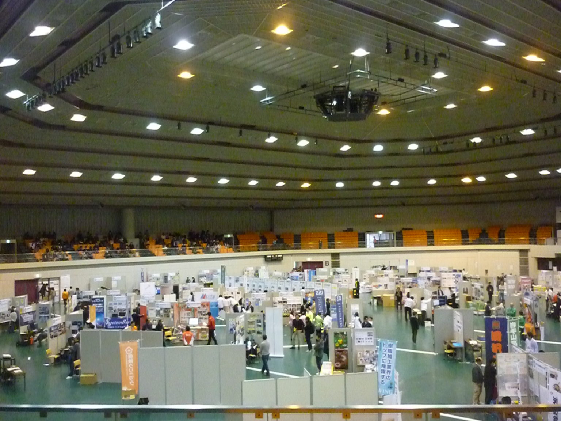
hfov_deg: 55.4
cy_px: 210
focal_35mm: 33
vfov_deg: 42.9
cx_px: 280
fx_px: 535
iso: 1600
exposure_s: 1/160
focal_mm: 5.5
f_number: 2.8
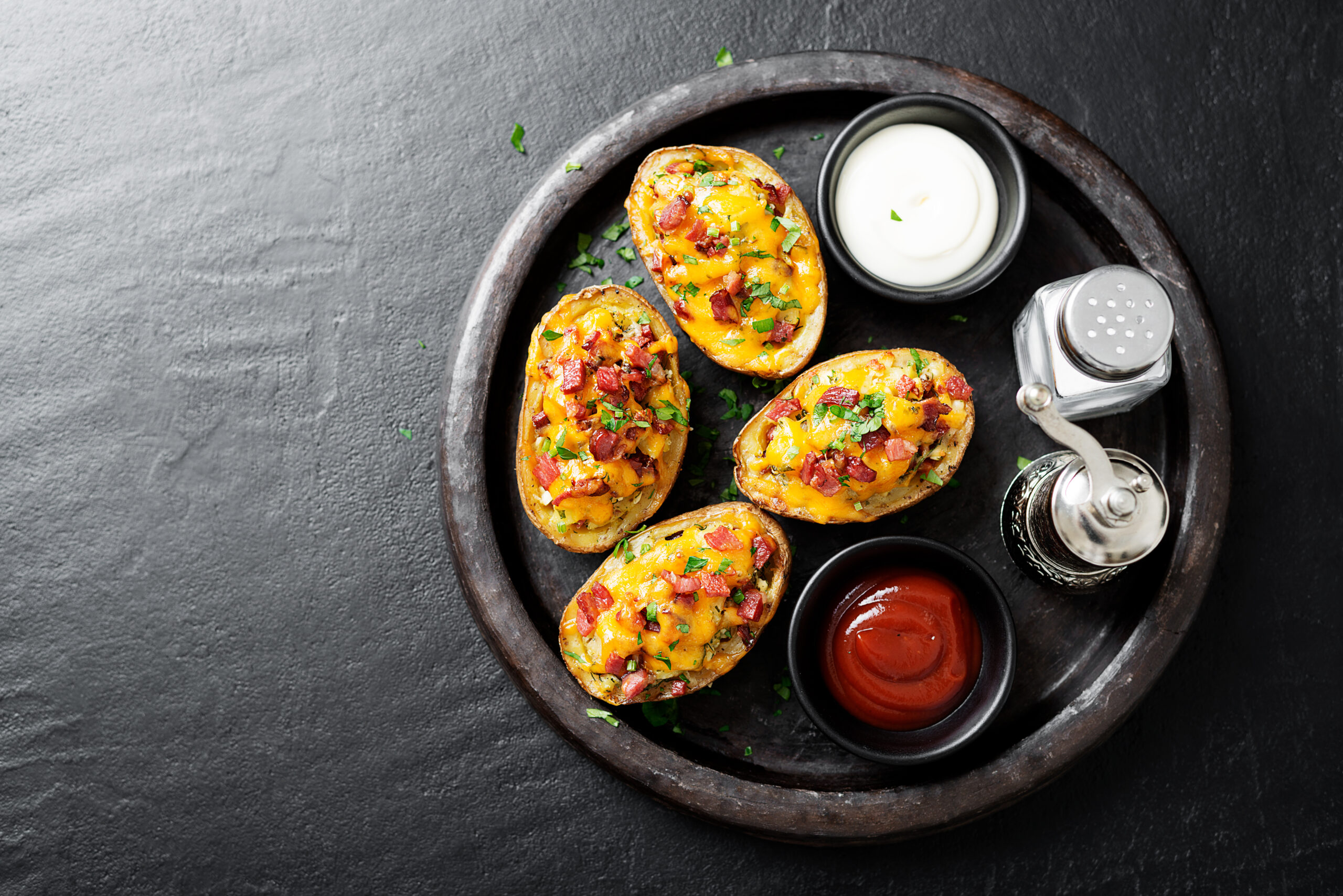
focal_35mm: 50
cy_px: 448
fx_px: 1866
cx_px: 672
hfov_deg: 39.6
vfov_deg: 27.0
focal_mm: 50
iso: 100
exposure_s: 1/250
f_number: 5
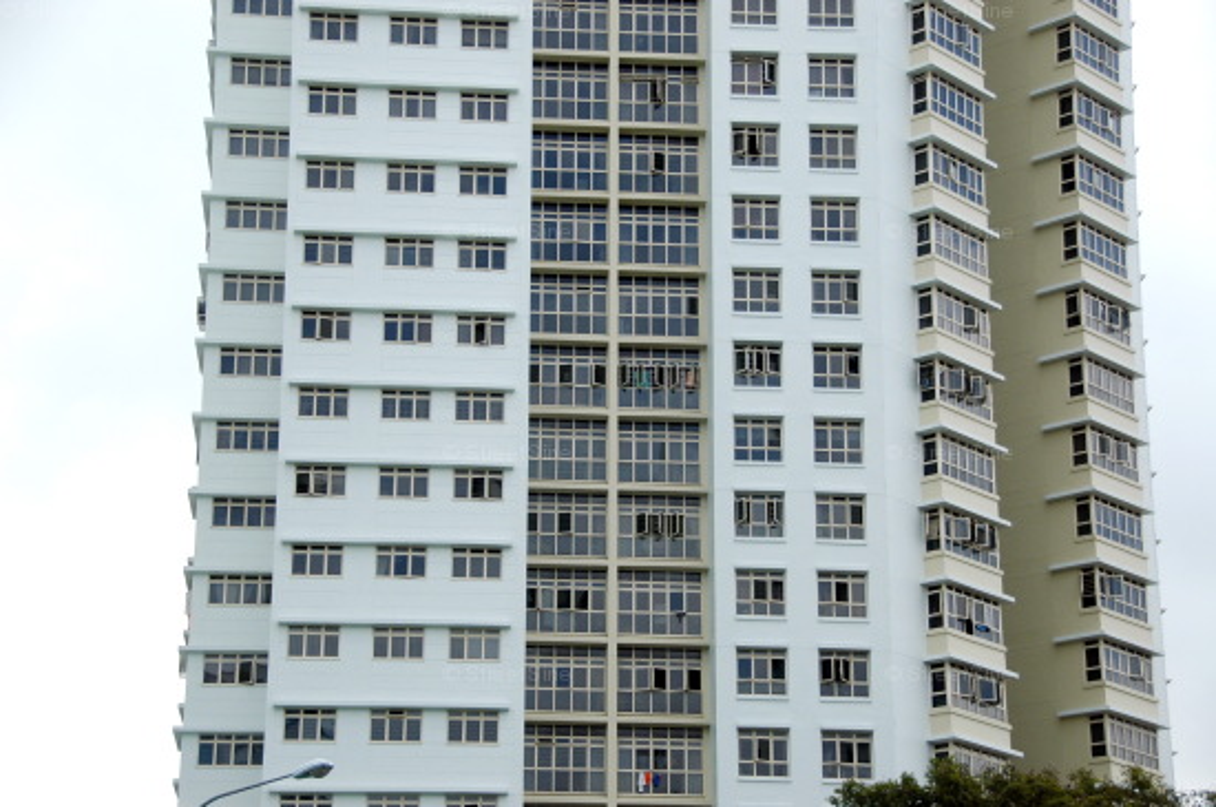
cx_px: 608
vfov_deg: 16.2
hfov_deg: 24.2
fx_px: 2833
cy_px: 404
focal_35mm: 84
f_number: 5
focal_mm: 56
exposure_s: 1/640
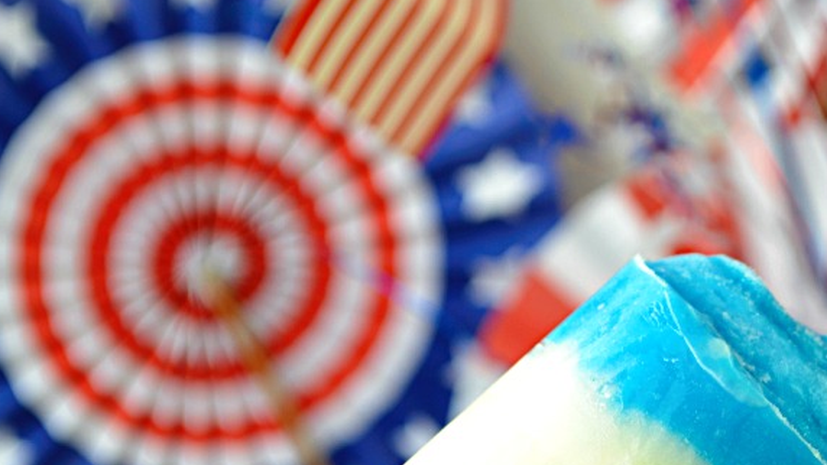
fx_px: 3071
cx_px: 691
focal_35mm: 140
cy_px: 445
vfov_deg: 8.6
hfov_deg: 15.2
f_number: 6.3
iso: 200
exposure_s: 1/60
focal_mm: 50
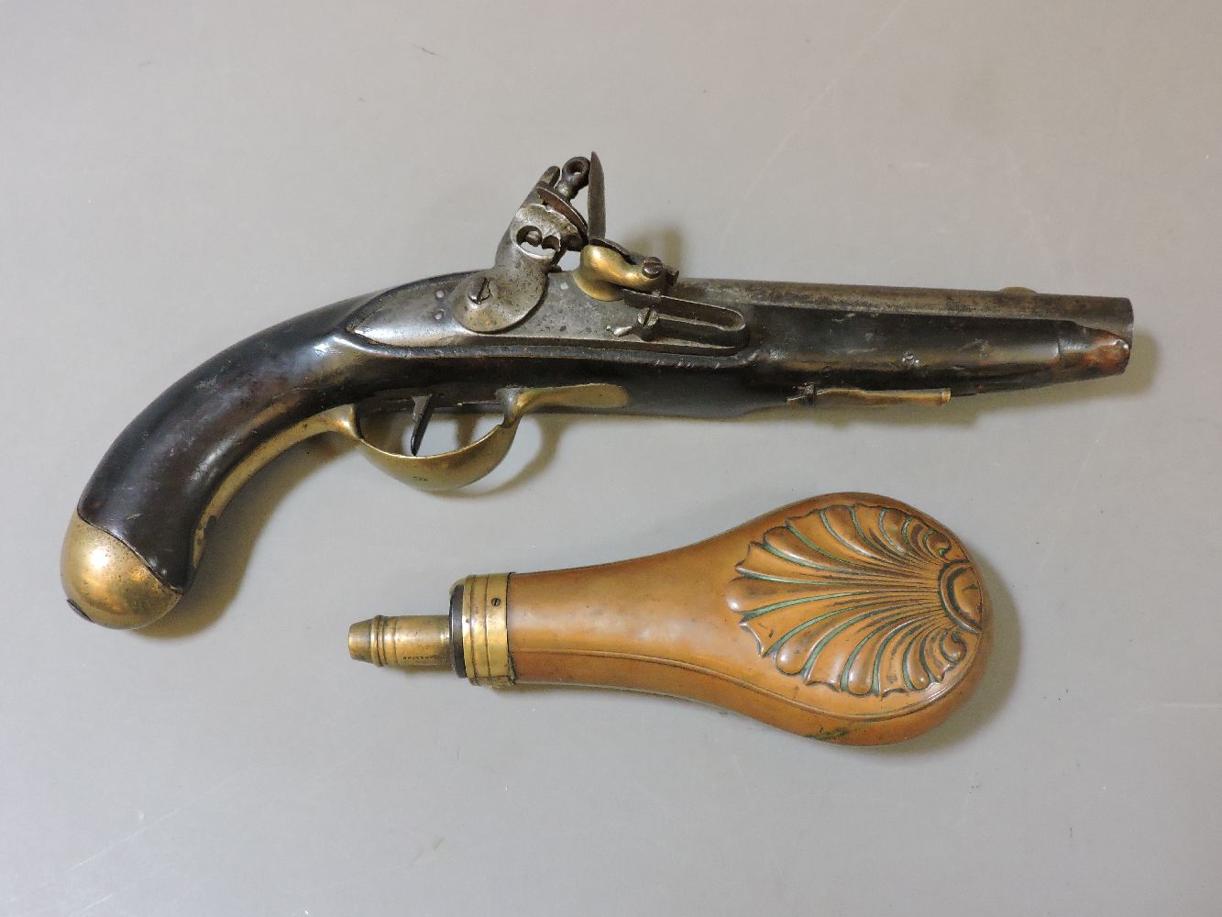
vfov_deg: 36.0
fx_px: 1412
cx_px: 611
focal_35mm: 40
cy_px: 458
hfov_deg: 46.8
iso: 800
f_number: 3.3
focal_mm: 7.1
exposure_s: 1/25
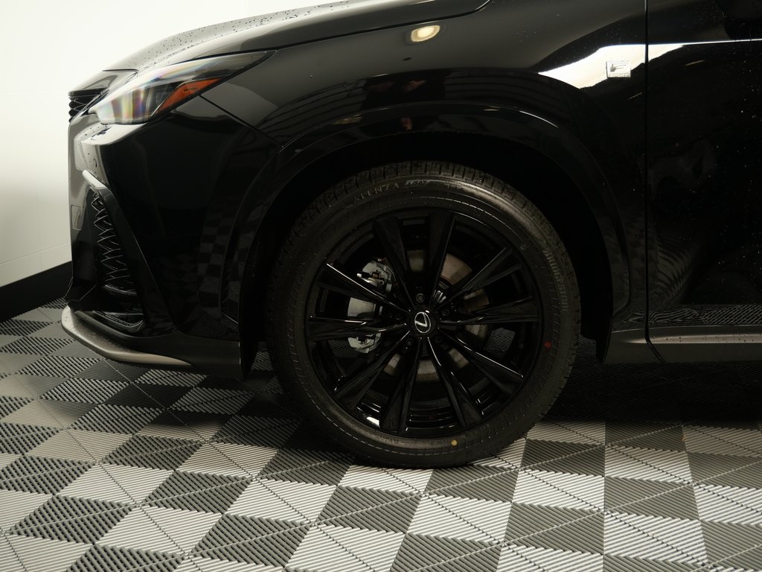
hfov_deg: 41.2
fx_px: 1013
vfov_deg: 31.5
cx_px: 381
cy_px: 286
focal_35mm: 46
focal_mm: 23
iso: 320
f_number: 4.3
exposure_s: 1/200
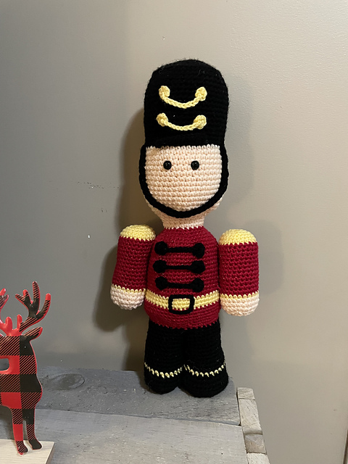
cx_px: 174
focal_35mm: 26
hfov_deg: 53.1
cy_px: 232
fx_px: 349
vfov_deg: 67.3
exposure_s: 1/30
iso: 640
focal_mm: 4.2
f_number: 1.6
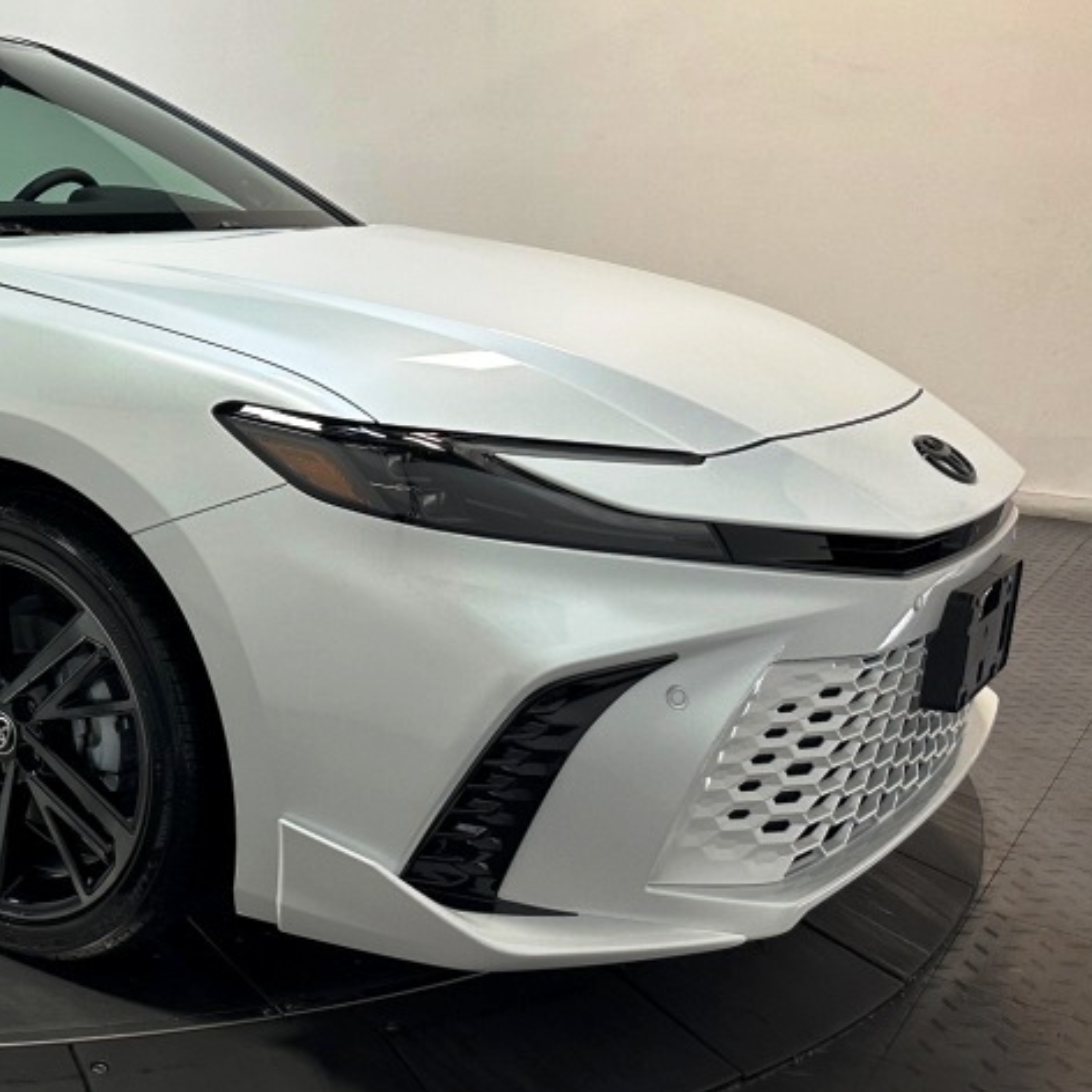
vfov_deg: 36.8
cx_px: 37
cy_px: 495
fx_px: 1642
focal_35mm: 46
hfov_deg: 34.0
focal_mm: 6.86
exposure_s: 1/60
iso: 160
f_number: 1.78
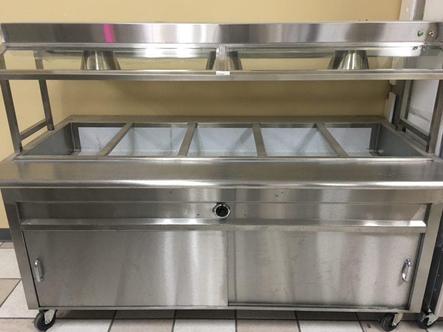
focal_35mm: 30
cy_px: 162
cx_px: 226
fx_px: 384
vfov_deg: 46.8
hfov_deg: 60.0
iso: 64
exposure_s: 1/15
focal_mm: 4.15
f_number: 2.2
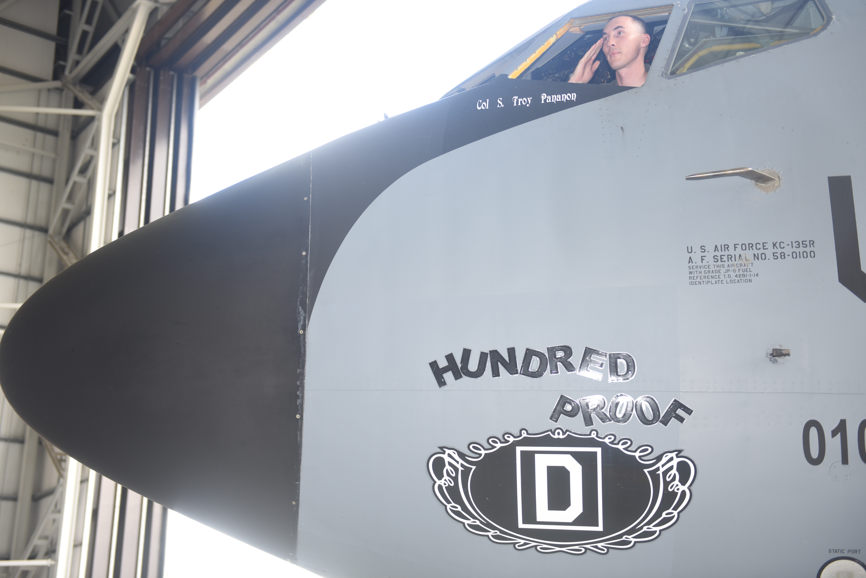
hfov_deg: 41.1
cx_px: 433
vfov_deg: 28.1
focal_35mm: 48
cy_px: 289
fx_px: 1155
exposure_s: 1/250
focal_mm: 48
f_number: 2.8
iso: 250
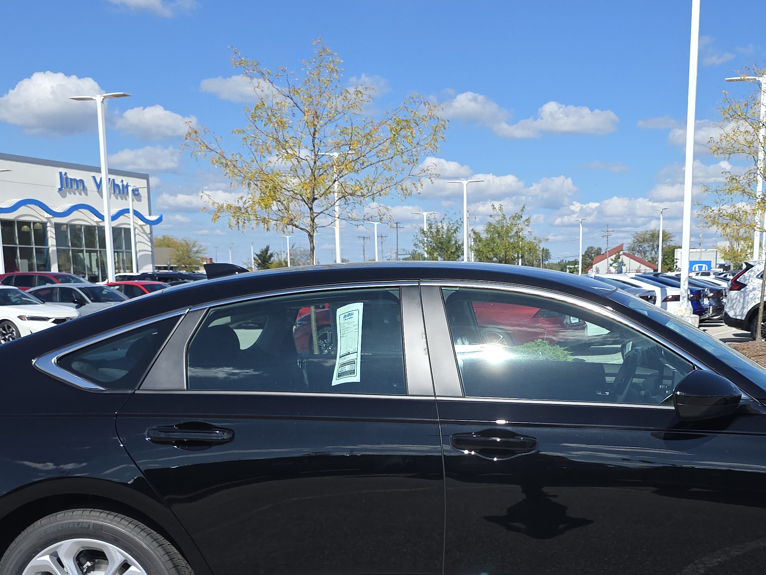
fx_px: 996
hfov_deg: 41.7
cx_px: 493
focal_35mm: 45
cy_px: 483
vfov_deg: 31.1
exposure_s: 1/6574
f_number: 1.7
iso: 80
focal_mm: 6.3
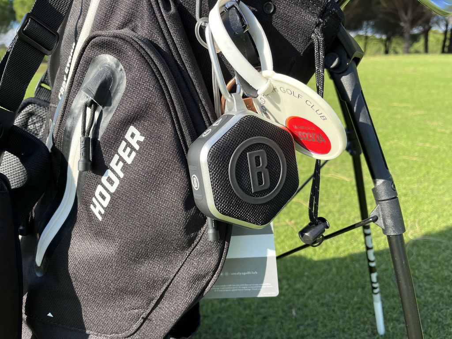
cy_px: 170
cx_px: 226
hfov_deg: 67.3
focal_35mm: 26
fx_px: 339
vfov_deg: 53.1
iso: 50
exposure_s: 1/935
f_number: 1.6
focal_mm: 5.1
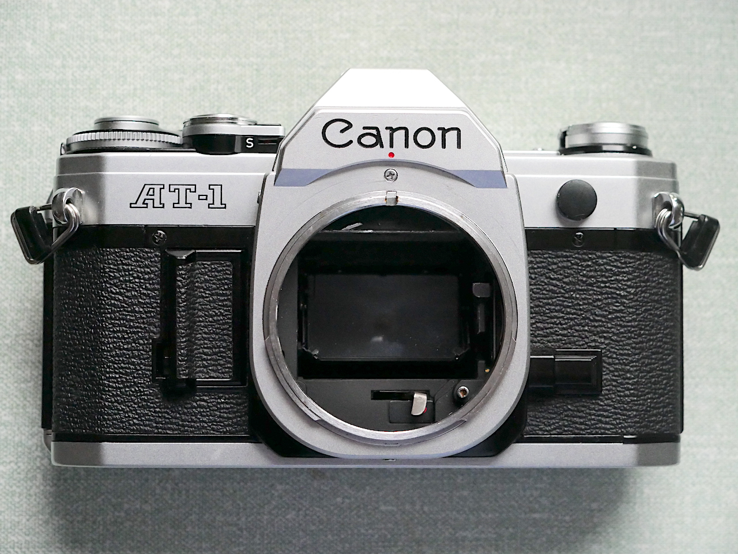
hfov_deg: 21.8
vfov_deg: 16.4
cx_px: 369
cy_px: 277
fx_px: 1919
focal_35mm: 90
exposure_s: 1/320
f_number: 5.6
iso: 3200
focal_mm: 45
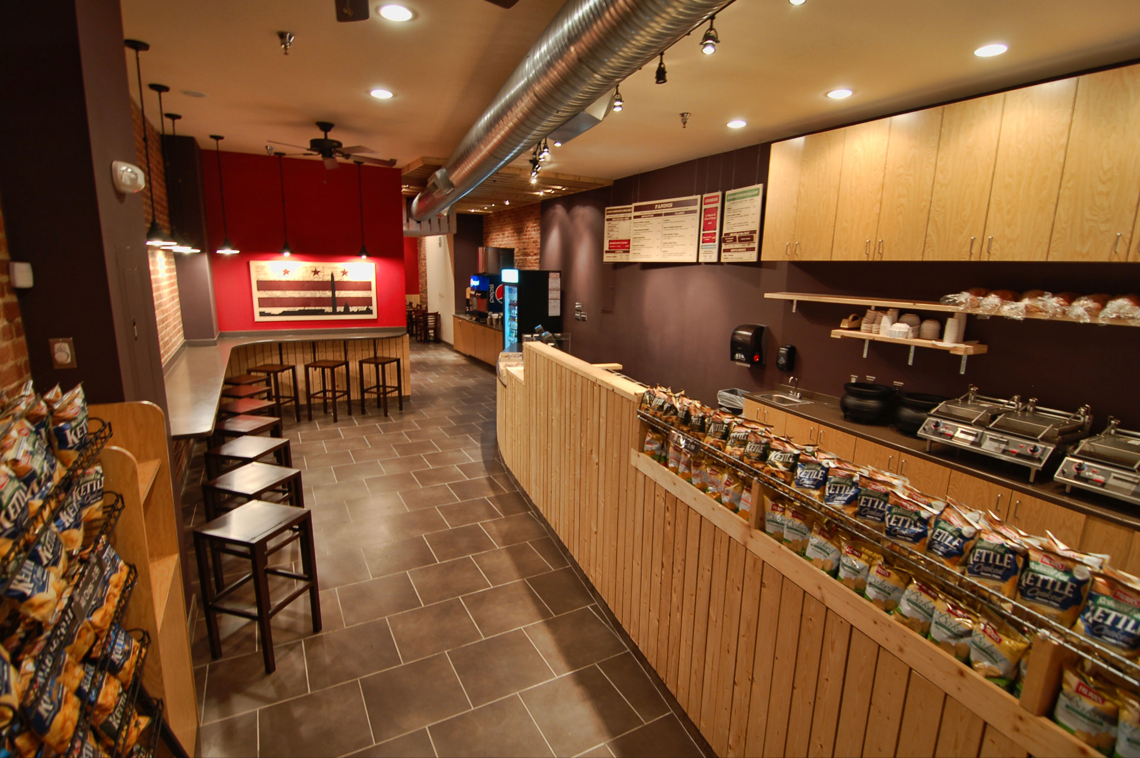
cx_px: 570
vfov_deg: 72.0
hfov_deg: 95.0
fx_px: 522
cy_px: 379
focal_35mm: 16
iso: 200
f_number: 4.5
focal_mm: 11
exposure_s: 1/4
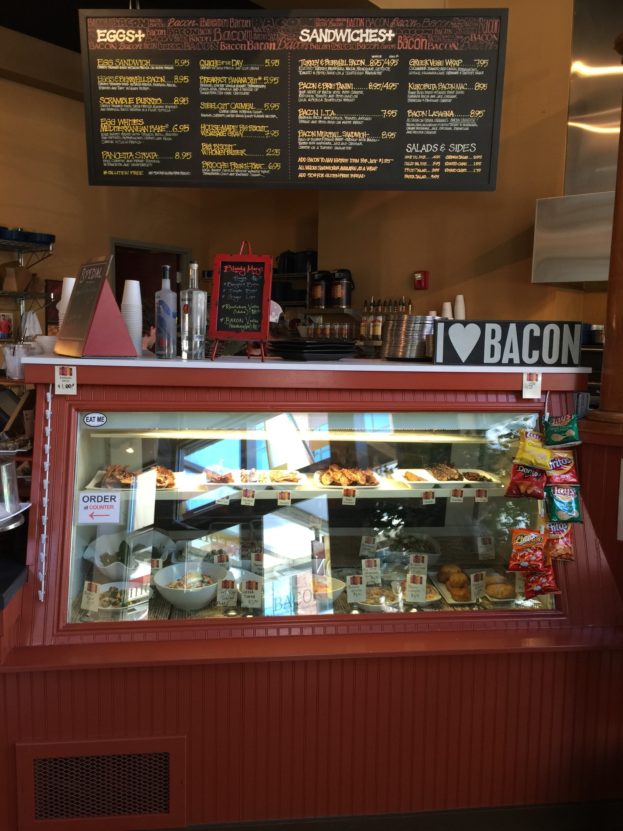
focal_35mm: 29
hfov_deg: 48.2
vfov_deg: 61.7
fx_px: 696
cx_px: 312
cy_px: 416
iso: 40
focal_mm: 4.15
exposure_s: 1/15
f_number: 2.2
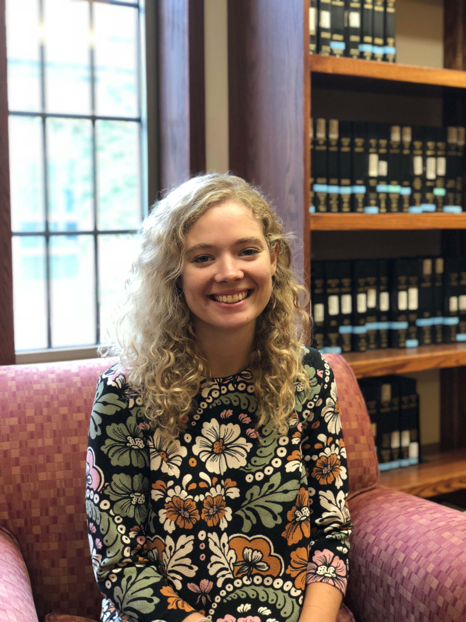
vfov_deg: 36.8
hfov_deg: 28.0
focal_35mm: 52
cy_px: 311
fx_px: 933
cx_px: 233
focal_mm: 6
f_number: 2.4
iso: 100
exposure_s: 1/30
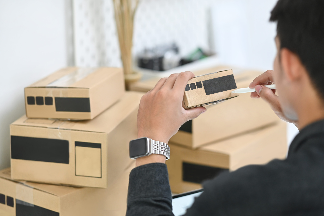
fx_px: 944
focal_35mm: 105
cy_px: 108
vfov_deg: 13.0
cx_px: 162
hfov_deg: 19.5
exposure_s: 1/160
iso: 500
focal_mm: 105
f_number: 2.2
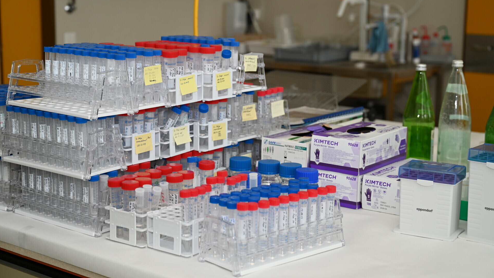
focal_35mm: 61
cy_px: 129
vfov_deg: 19.7
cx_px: 246
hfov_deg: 34.4
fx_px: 799
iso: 360
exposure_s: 1/60
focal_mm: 58
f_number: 4
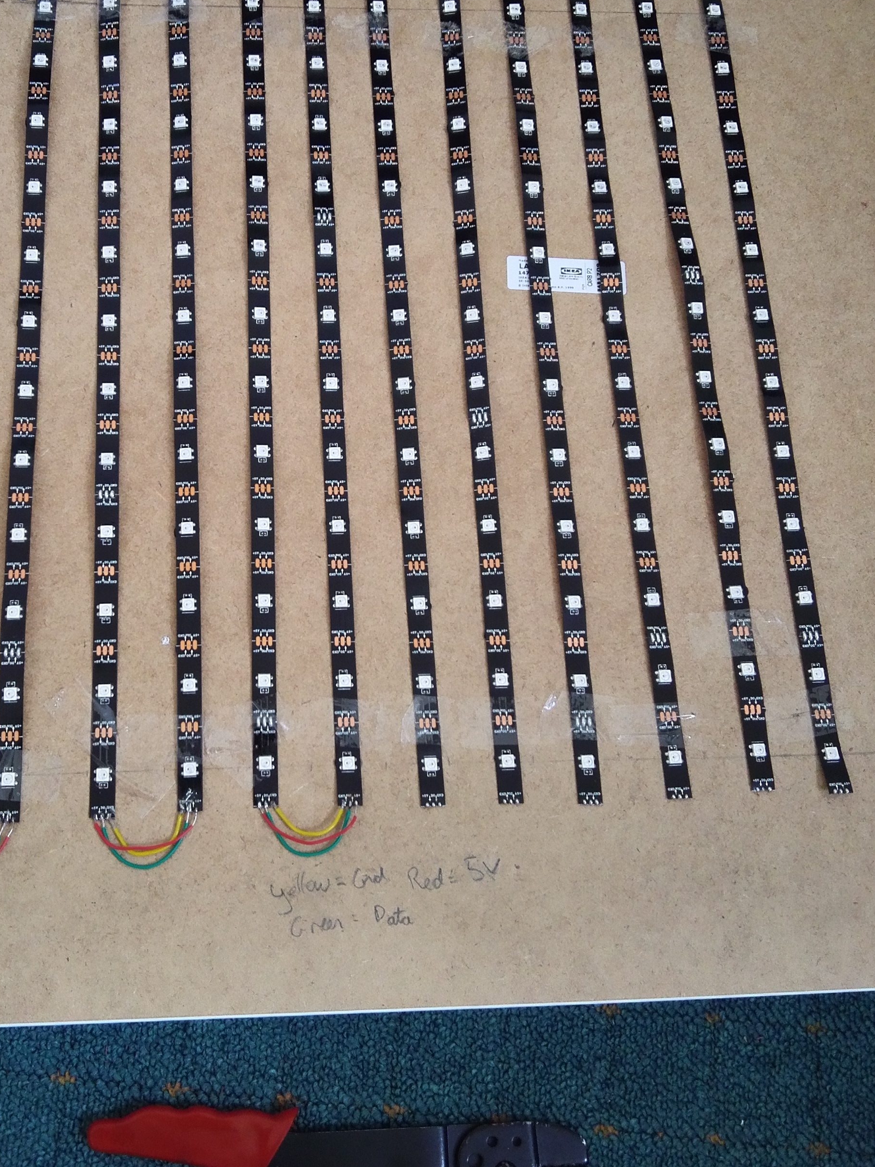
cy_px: 478
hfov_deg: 36.4
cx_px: 292
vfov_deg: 47.6
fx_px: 1315
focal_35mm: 39
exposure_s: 1/100
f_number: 2
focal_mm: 3.8
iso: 160
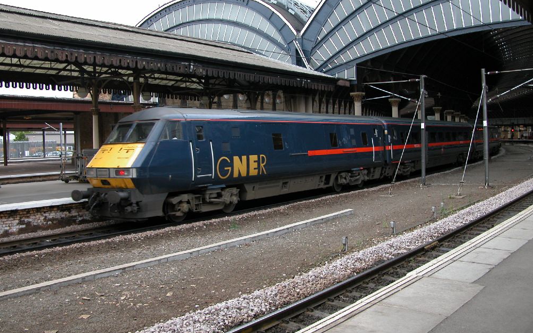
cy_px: 151
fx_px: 552
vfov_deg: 33.6
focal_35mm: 38
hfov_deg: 51.5
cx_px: 263
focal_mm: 8.9
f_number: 2.8
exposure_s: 1/52.4
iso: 100
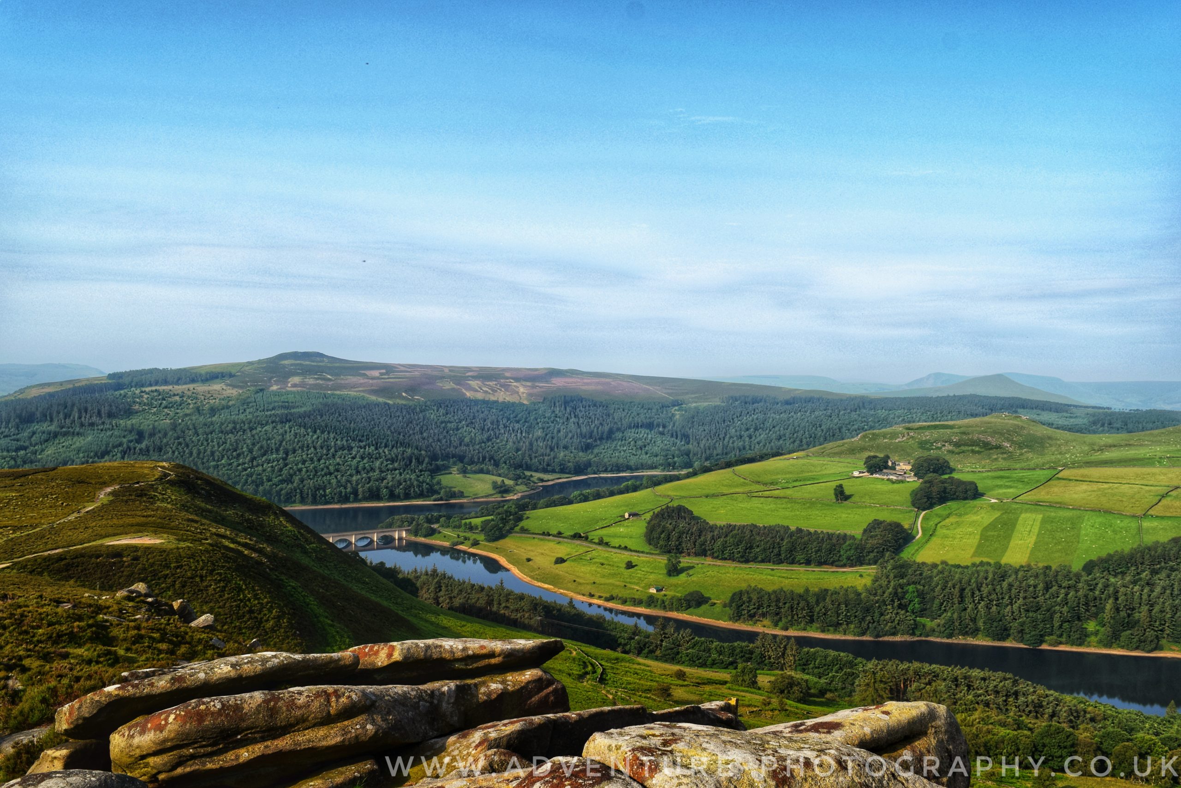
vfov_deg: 43.6
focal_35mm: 30
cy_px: 394
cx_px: 590
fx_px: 984
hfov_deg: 61.9
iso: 200
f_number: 9
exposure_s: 1/320
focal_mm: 20
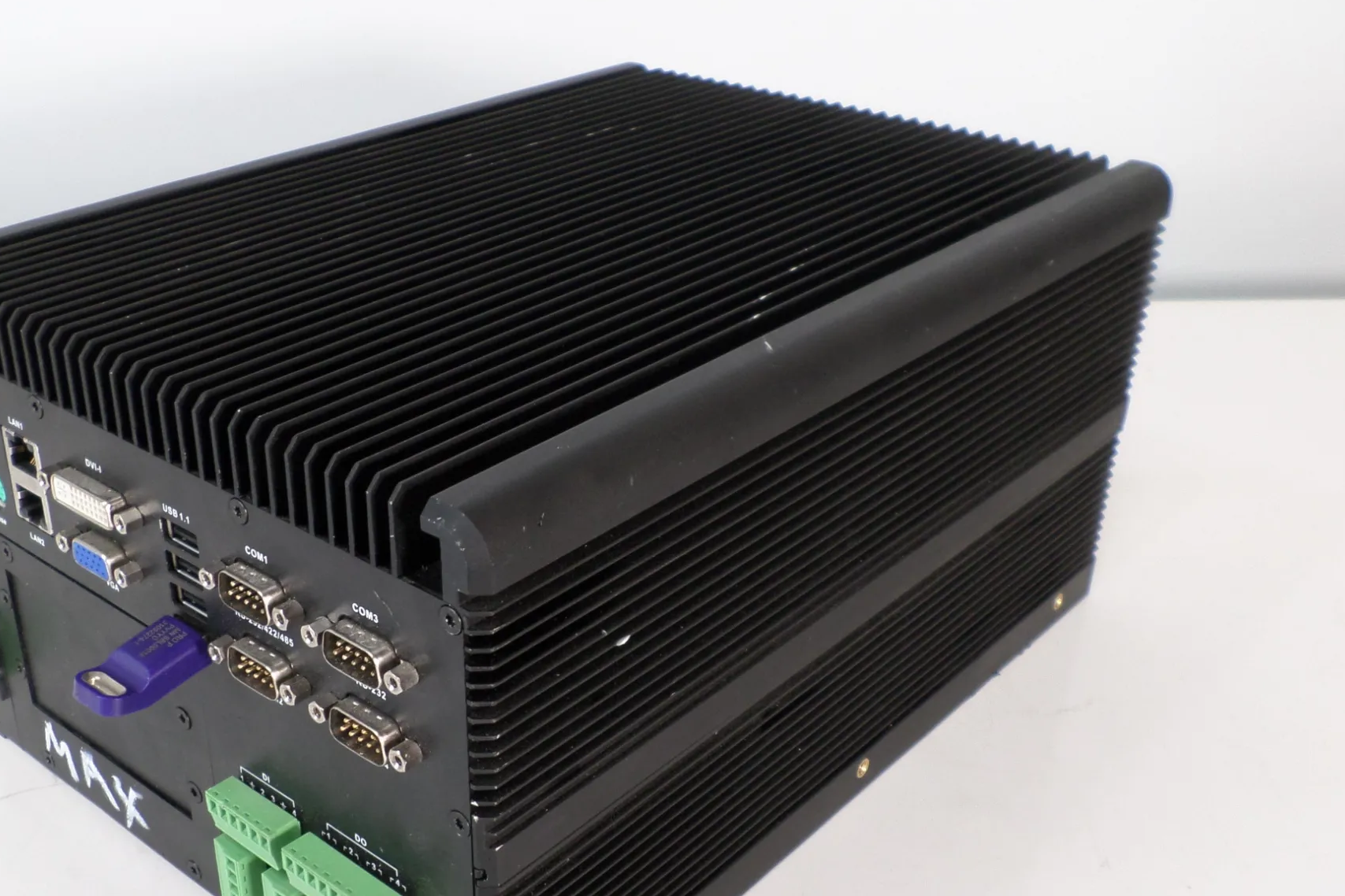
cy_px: 556
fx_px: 1457
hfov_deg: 49.3
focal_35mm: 39
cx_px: 549
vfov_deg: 34.0
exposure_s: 1/30
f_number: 2.5
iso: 80
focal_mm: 4.5
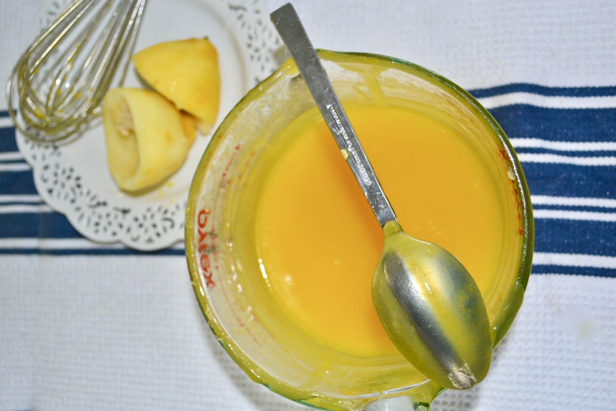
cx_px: 304
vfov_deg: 33.4
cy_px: 206
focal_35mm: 40
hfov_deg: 48.5
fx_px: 684
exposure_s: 1/60
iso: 220
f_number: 4.2
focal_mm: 26
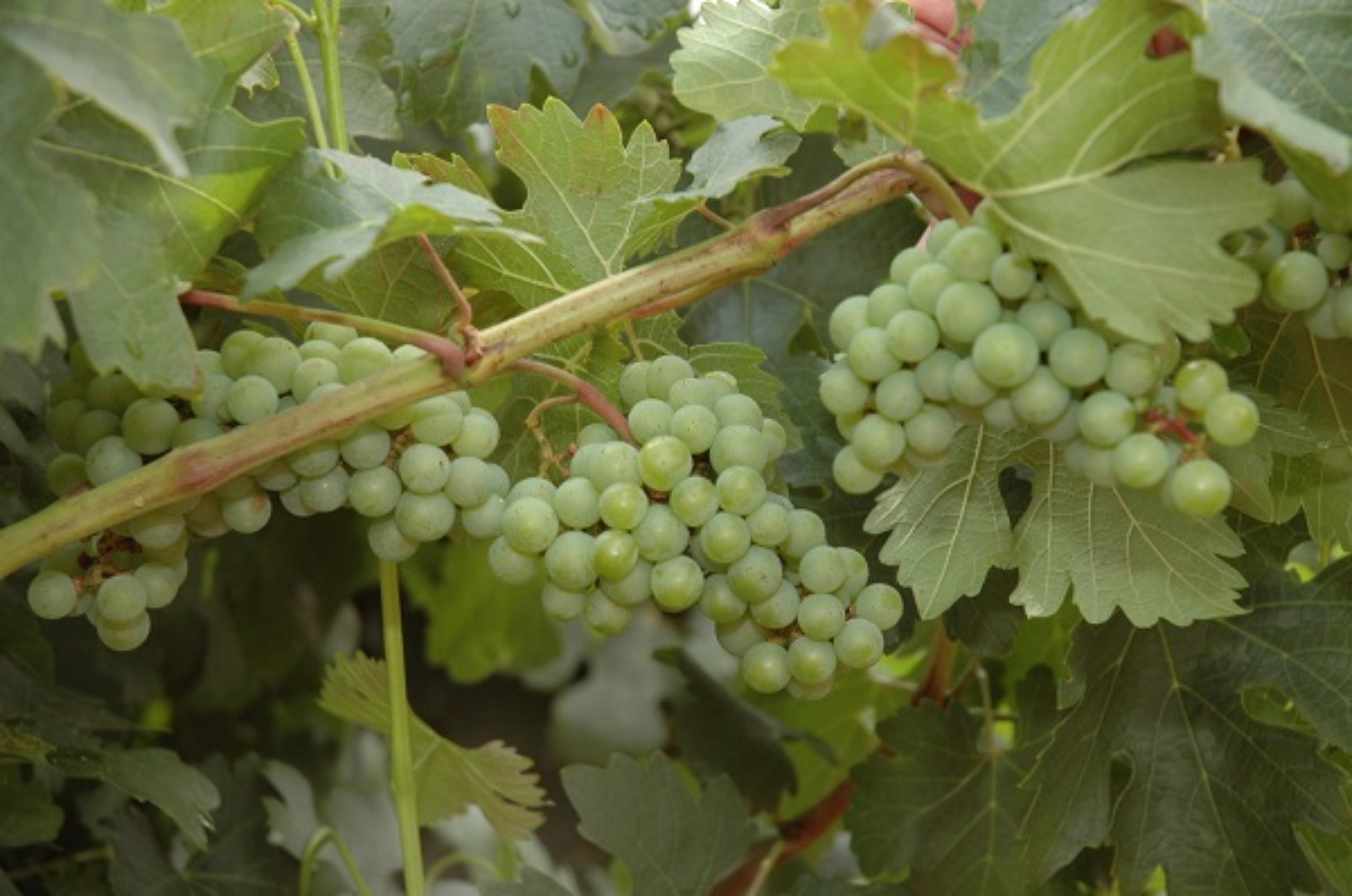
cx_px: 676
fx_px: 3937
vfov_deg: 13.0
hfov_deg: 19.5
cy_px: 448
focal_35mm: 105
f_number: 5.6
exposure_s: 1/125
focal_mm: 70
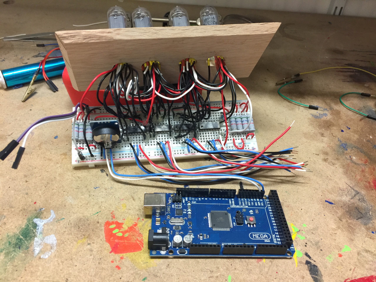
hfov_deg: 61.7
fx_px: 315
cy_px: 141
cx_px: 188
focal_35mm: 29
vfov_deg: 48.2
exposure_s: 1/15
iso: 100
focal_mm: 4.15
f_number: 2.2
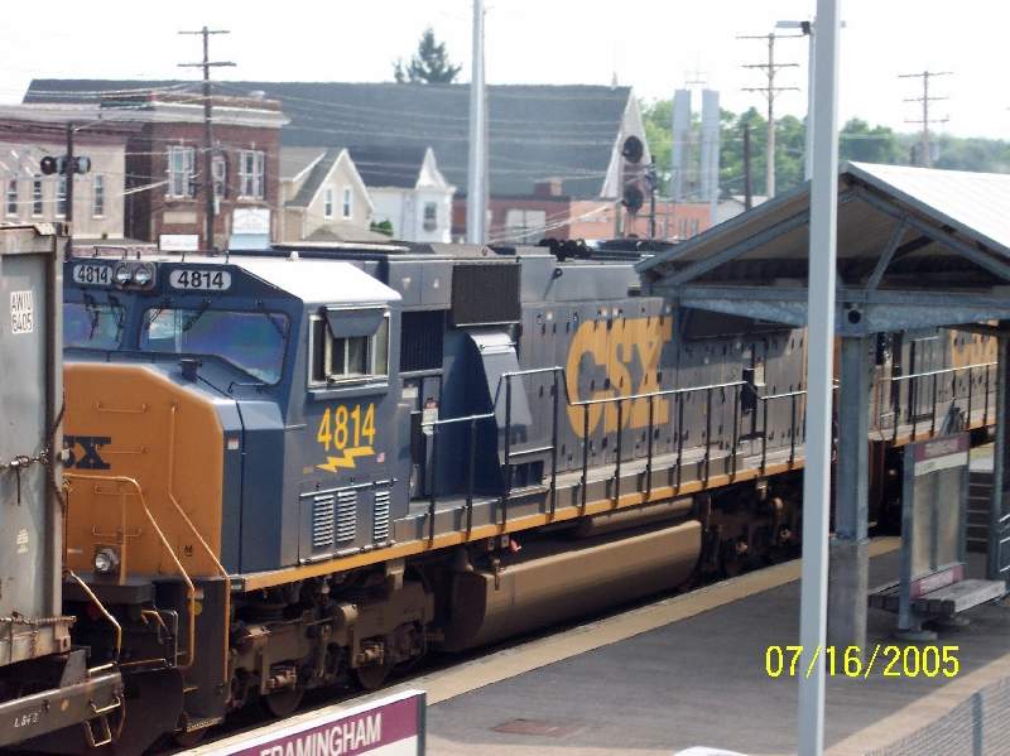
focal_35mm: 114
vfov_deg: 13.0
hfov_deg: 17.3
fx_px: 3324
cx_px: 505
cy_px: 378
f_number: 4.8
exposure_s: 1/250
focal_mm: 24
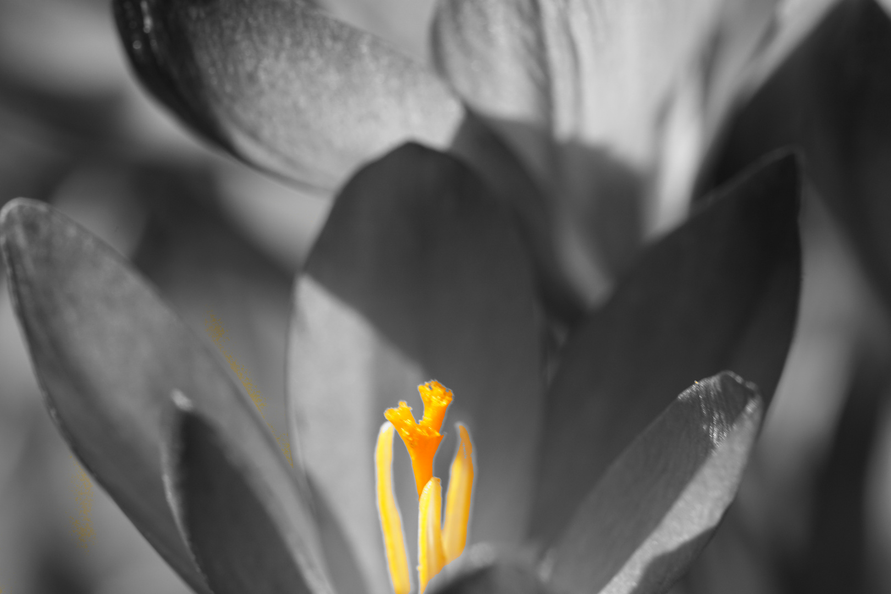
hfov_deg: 22.6
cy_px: 297
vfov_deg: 15.2
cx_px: 446
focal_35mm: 90
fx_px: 2227
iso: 200
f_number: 7.1
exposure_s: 1/100
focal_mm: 60
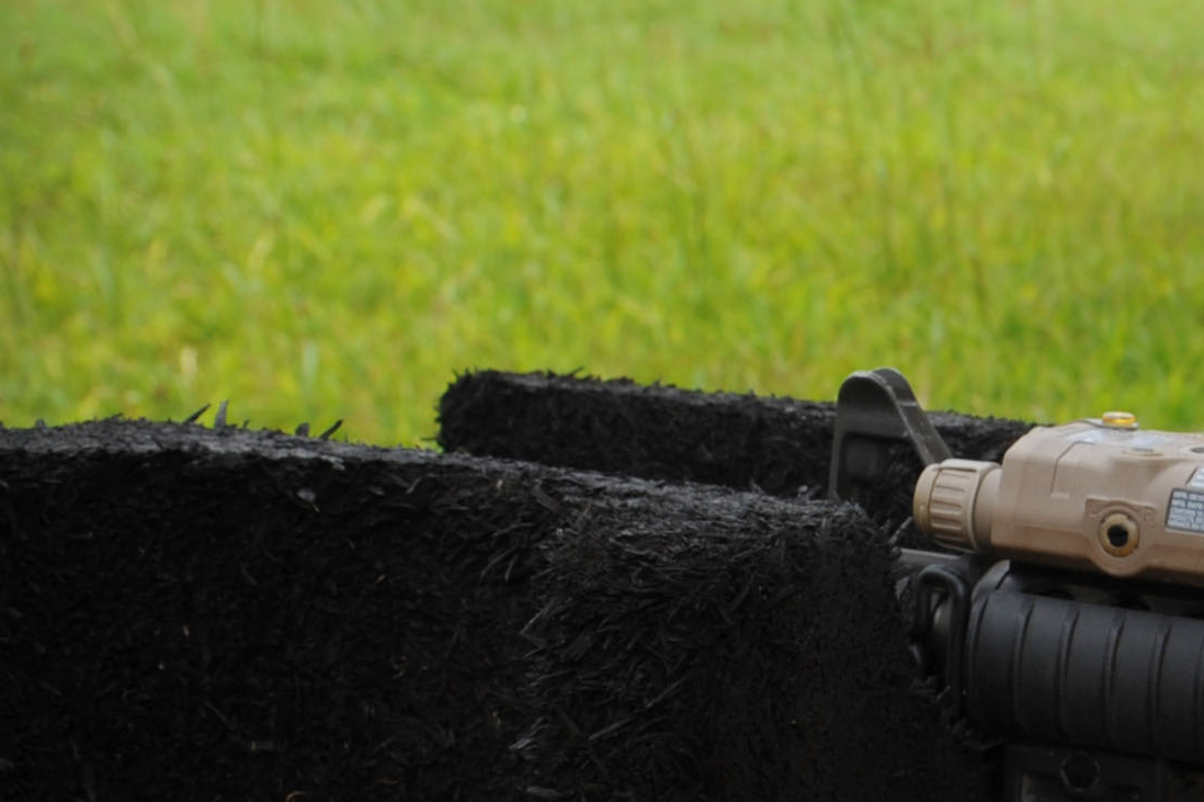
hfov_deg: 15.1
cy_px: 565
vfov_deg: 11.0
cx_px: 1909
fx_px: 4145
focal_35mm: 124
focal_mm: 32
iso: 200
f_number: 9
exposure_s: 1/200
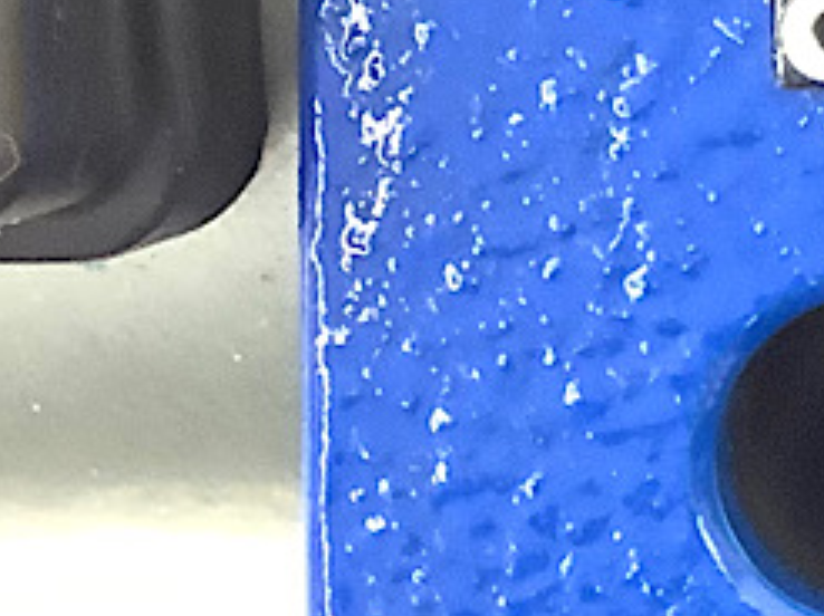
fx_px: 3567
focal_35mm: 150
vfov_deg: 9.7
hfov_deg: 11.9
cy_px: -208
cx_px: 1579
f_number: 2.4
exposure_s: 1/33
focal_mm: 3.3
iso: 400
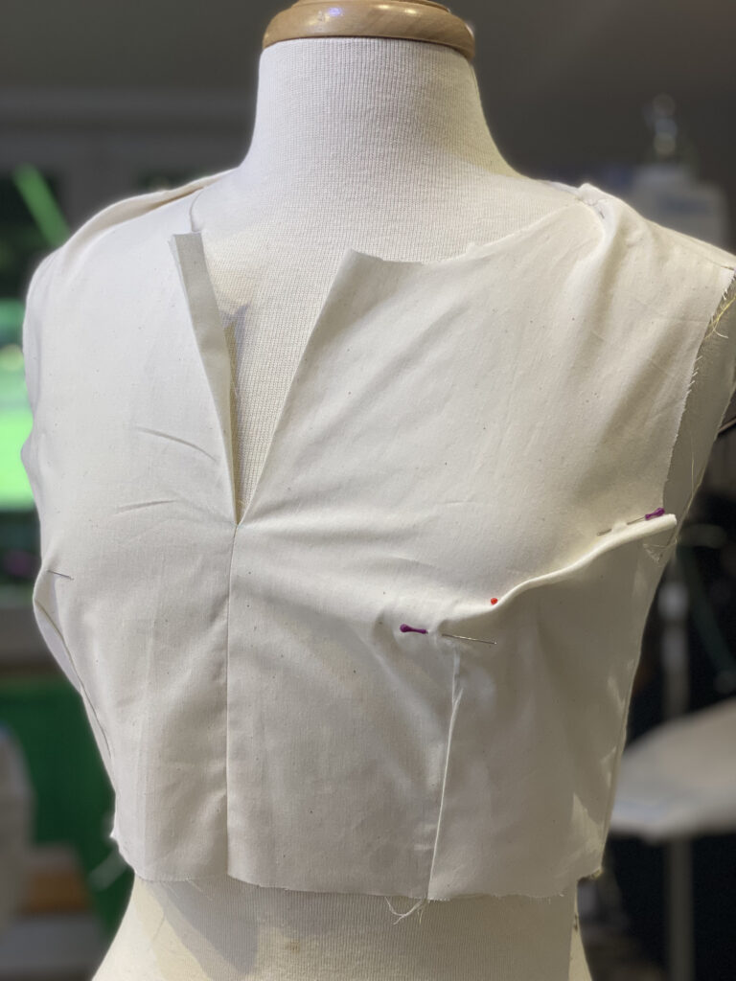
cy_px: 490
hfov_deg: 28.0
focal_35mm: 52
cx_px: 368
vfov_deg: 36.8
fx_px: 1474
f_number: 2
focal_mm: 6
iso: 160
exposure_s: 1/120
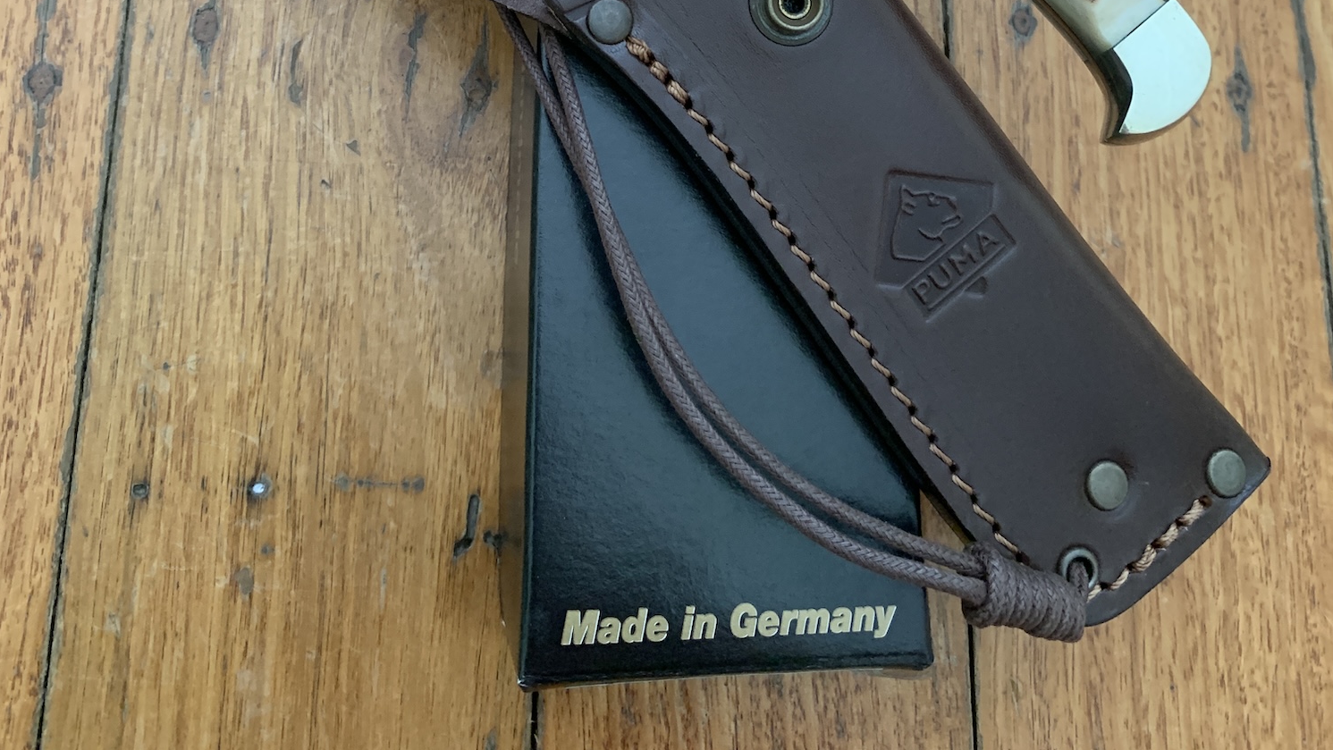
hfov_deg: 52.8
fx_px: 1343
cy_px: -128
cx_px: 667
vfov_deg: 27.7
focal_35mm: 38
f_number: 1.8
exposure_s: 1/60
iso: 320
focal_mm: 4.25
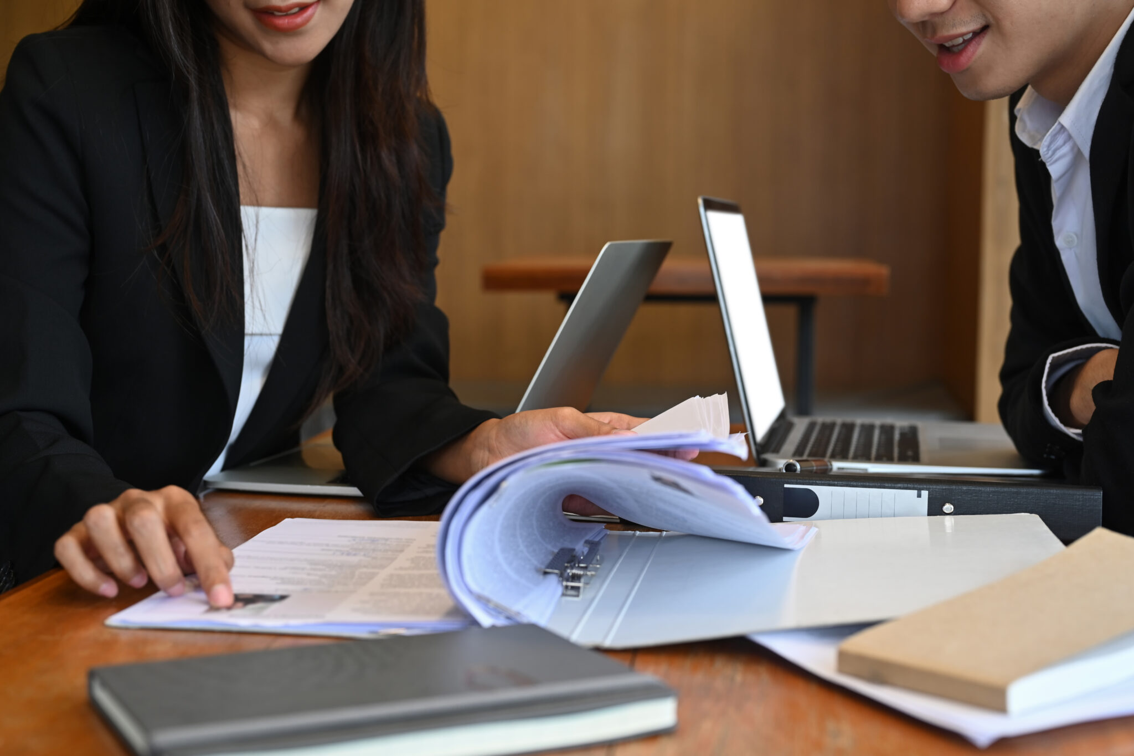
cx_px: 567
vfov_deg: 27.0
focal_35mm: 50
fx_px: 1575
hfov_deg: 39.6
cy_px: 378
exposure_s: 1/100
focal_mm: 50
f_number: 4.5
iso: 320
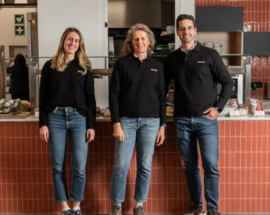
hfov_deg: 27.9
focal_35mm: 68
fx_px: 543
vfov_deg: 22.5
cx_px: 138
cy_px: 110
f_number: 6.3
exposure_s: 1/100
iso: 800
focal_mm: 55
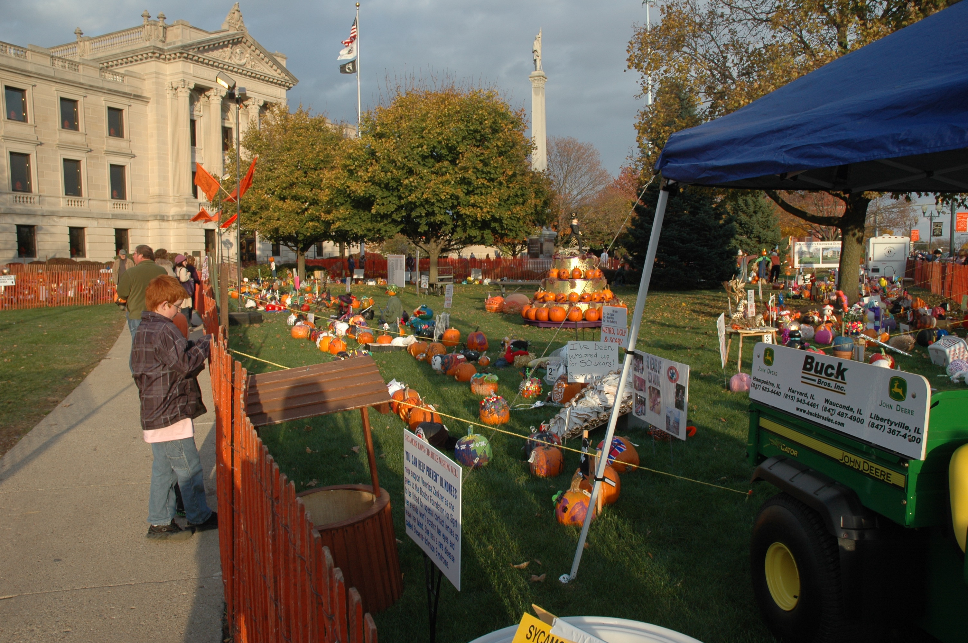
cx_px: 484
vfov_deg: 47.8
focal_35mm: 27
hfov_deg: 67.4
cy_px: 322
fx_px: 725
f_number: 7.1
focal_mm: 18
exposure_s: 1/200
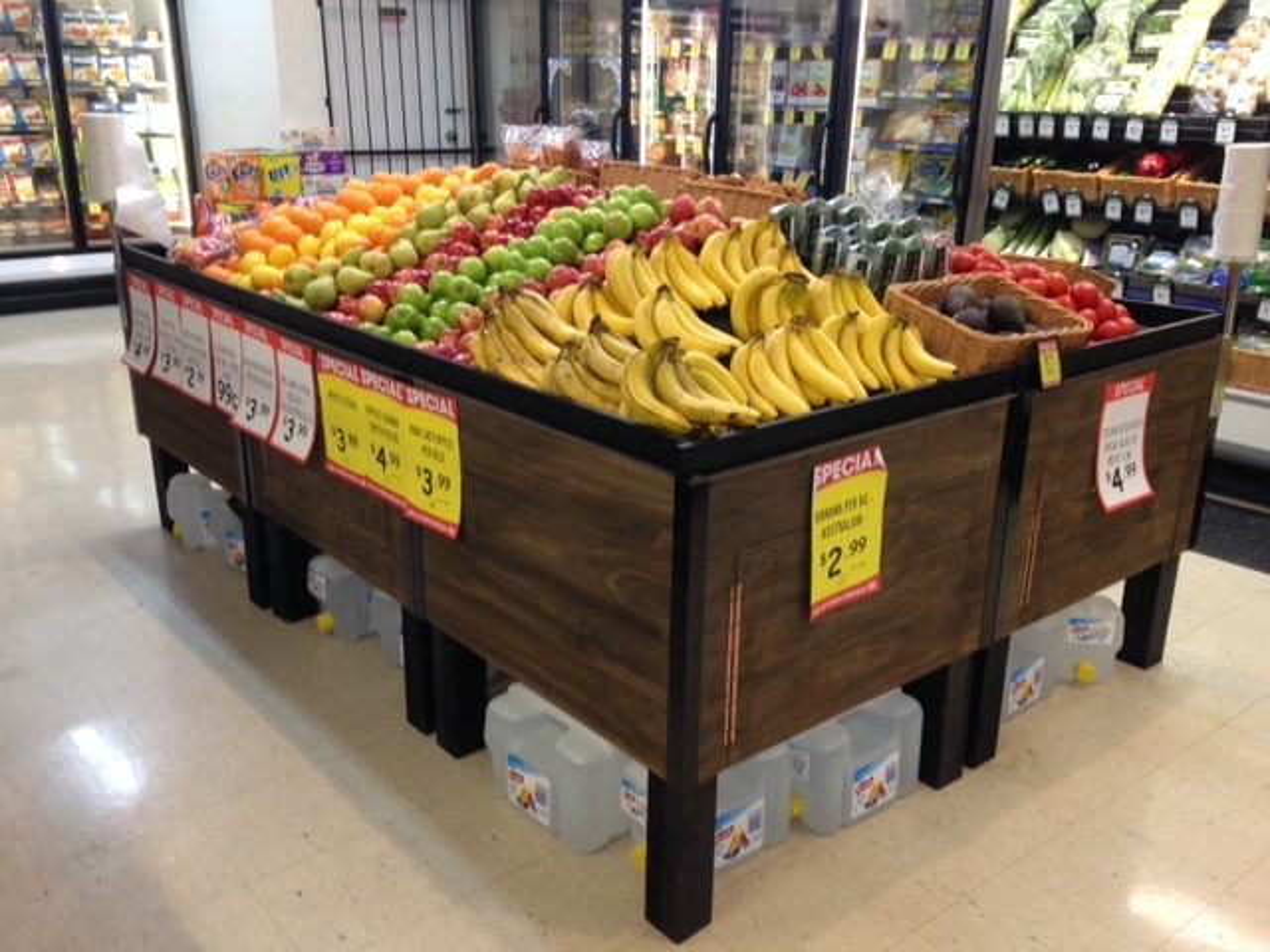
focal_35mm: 33
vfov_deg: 42.9
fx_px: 1211
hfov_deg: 55.4
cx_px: 635
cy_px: 476
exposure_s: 1/20
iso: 100
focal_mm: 4.12
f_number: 2.4
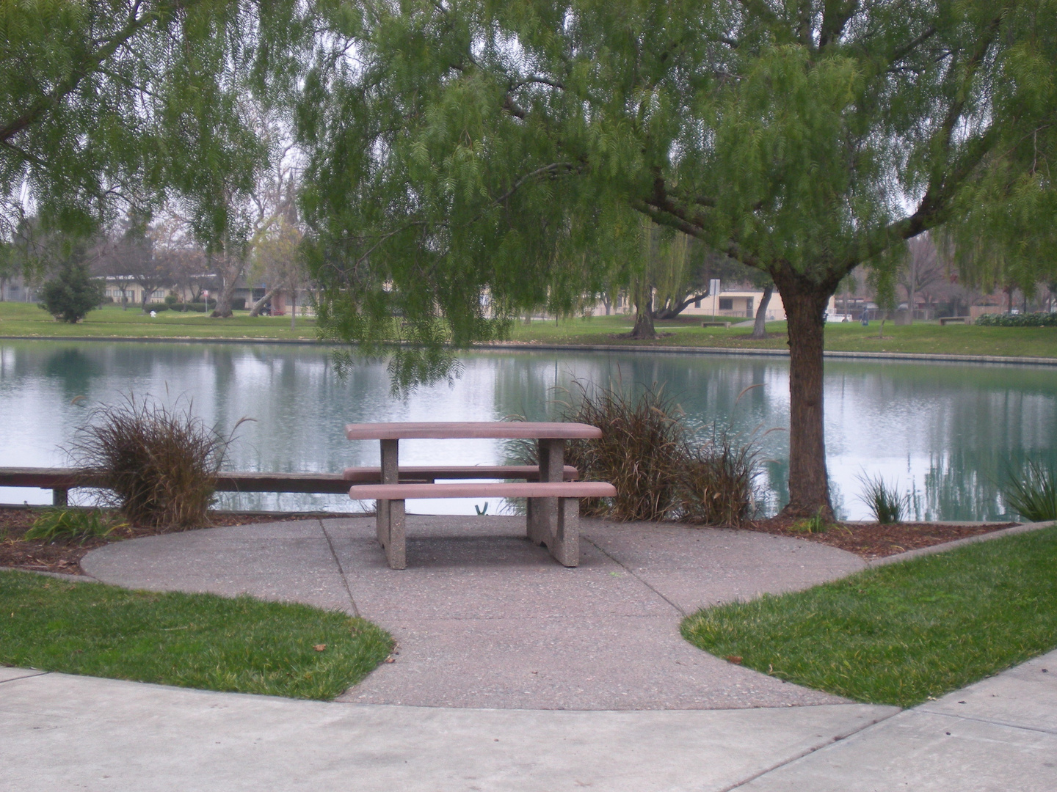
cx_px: 528
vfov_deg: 26.1
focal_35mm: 56
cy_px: 396
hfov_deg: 34.3
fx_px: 1710
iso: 101
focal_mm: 9.3
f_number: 3.9
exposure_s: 1/72.4
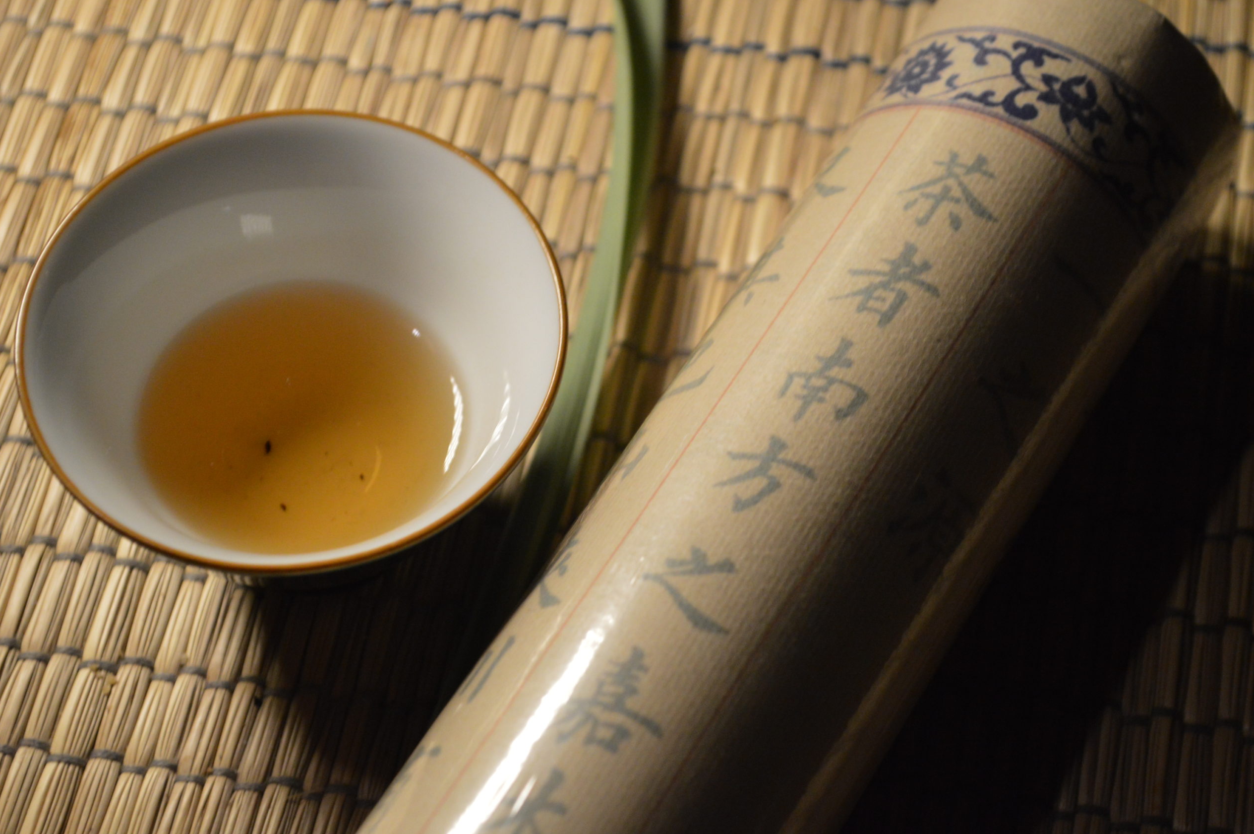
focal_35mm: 84
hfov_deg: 24.4
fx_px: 2906
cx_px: 628
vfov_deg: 16.3
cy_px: 415
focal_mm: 55
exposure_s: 1/60
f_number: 5.6
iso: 1600
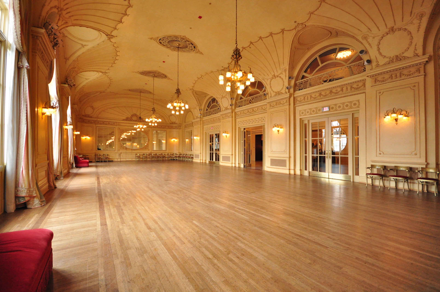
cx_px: 220
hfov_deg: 100.5
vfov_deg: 77.2
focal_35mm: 15
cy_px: 146
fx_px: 183
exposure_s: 1/60
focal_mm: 10
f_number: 4
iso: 1800
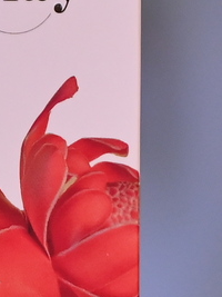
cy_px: 286
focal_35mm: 1509
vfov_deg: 1.3
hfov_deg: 1.0
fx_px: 12914
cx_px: 343
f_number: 2.8
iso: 1000
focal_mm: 185
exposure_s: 1/200
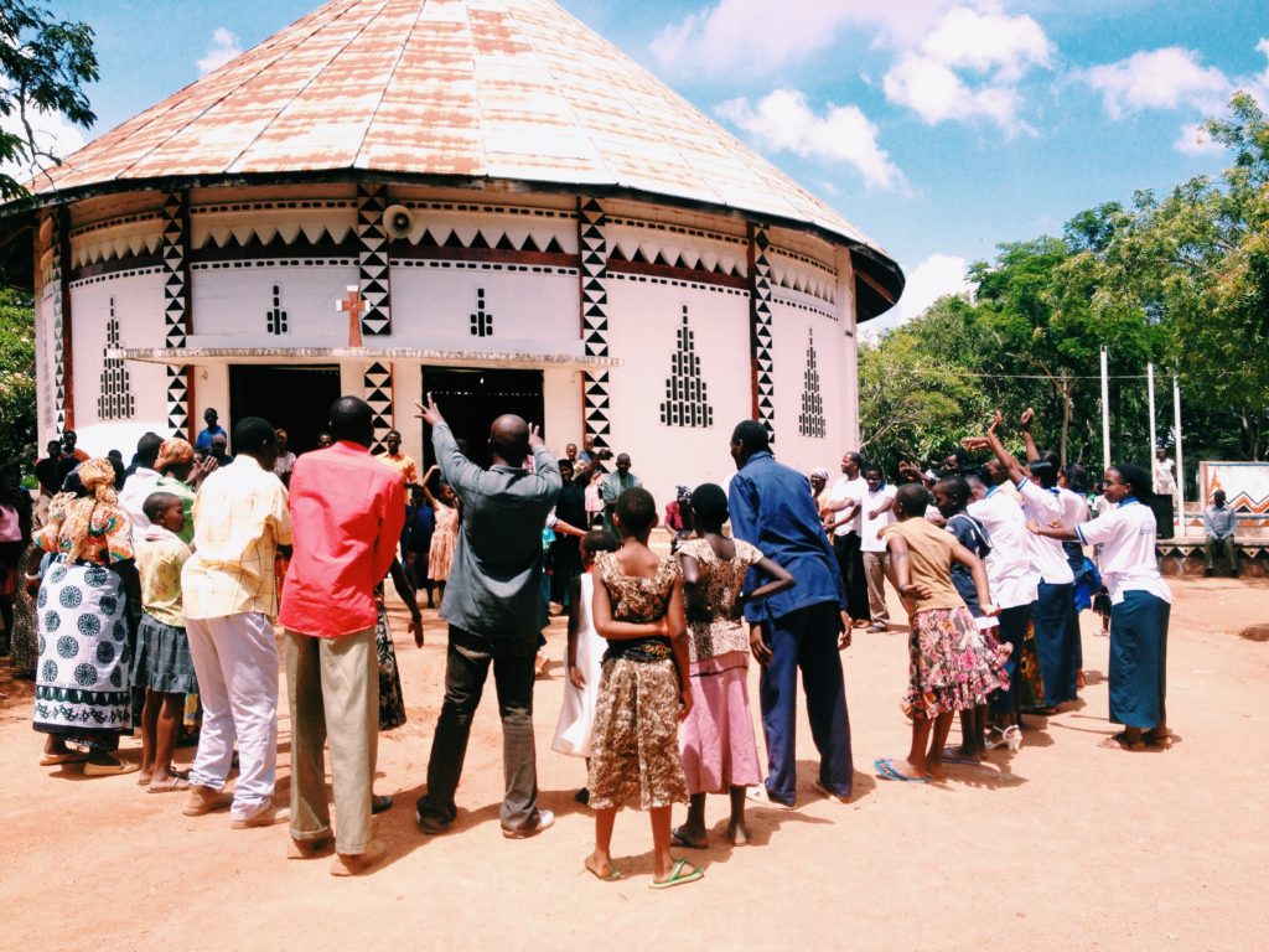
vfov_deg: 40.7
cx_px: 634
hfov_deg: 52.6
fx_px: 1283
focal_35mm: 35
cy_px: 476
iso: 50
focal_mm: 4.28
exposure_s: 1/1175
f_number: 2.4
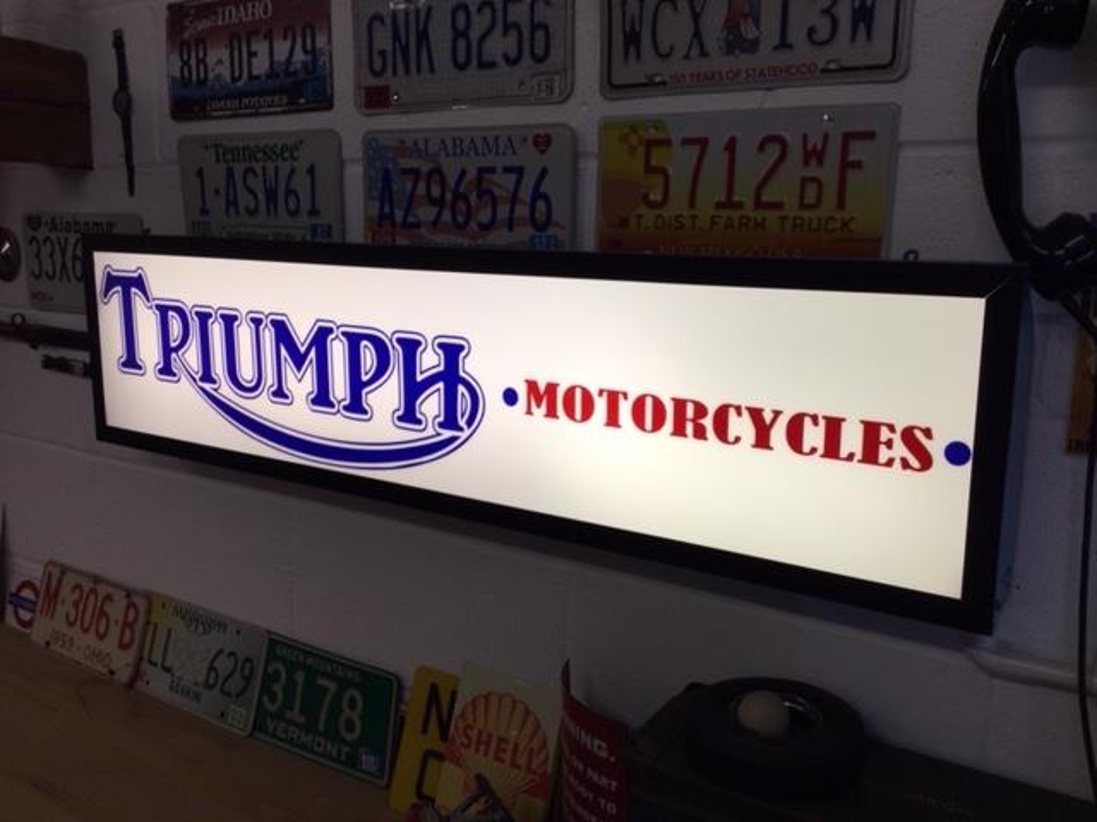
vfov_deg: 45.4
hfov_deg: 58.4
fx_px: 982
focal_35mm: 31
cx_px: 548
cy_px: 411
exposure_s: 1/50
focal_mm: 3.3
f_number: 2.4
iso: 32
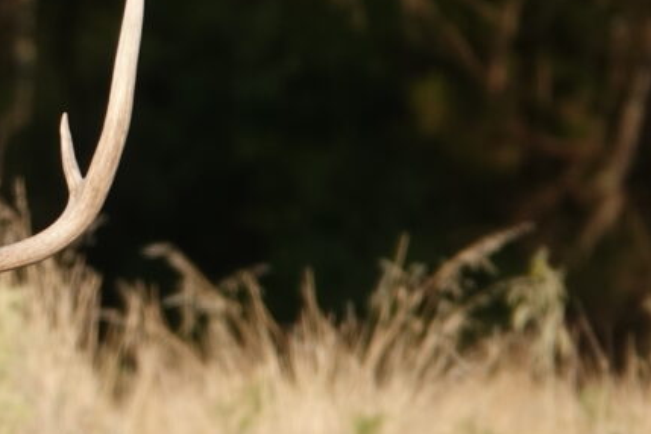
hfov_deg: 0.9
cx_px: -270
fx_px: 40485
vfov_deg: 0.6
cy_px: 426
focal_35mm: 2239
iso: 125
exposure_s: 1/250
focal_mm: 220
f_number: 4
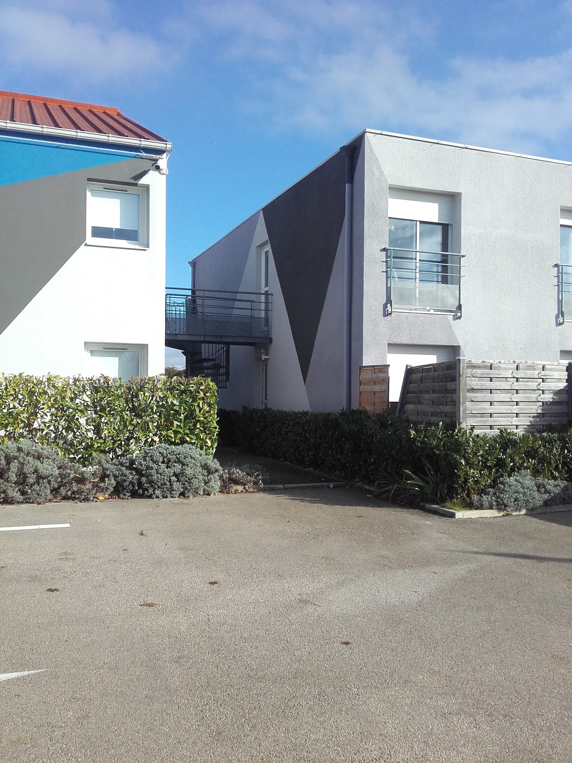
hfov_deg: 45.4
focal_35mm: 31
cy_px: 382
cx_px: 286
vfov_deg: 58.4
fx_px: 683
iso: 50
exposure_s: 1/799
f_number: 2.2
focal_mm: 3.31
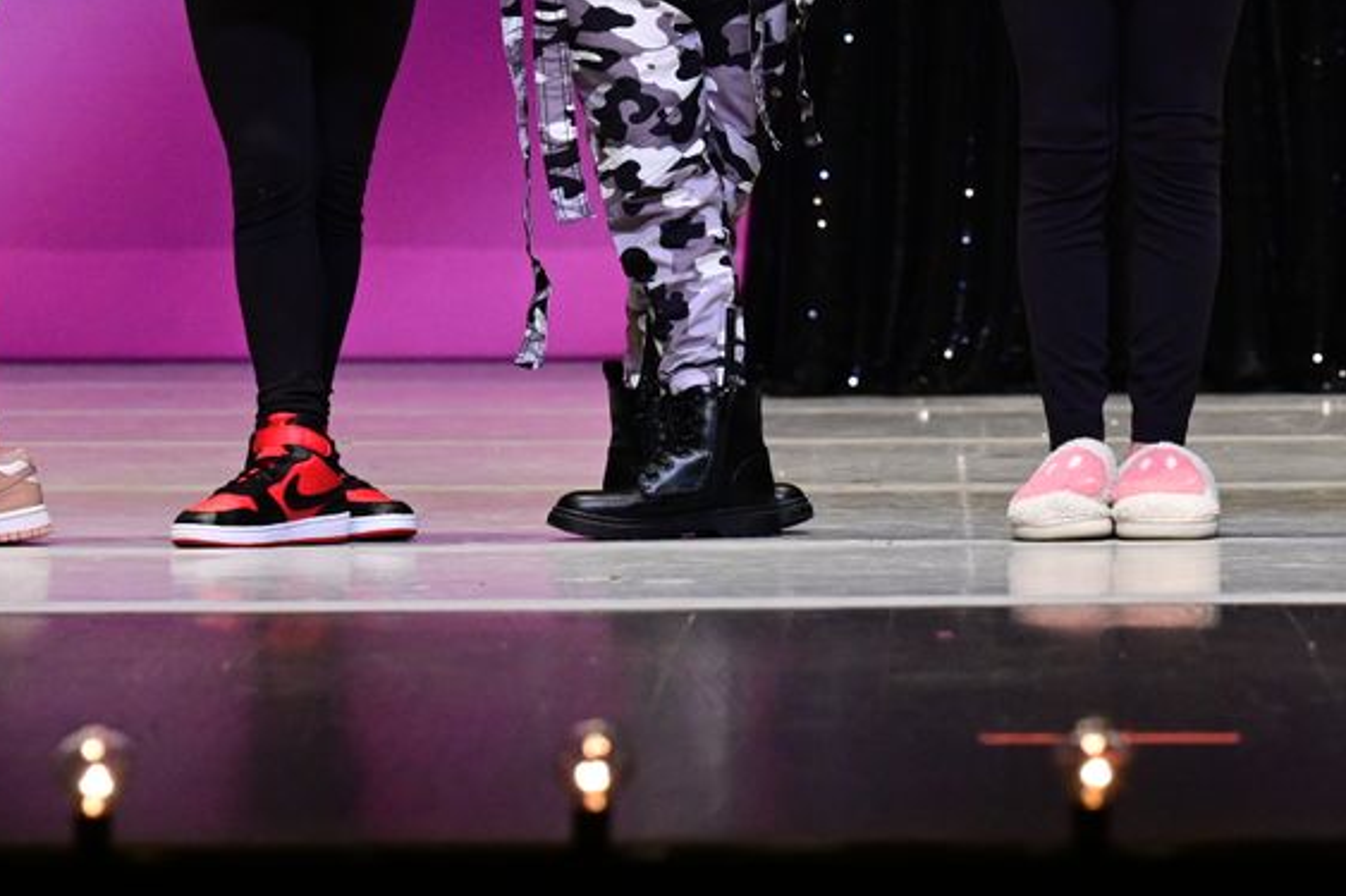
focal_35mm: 373
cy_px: -117
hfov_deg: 5.5
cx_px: 617
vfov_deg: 3.7
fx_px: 13941
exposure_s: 1/1000
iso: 4000
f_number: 5
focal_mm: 140
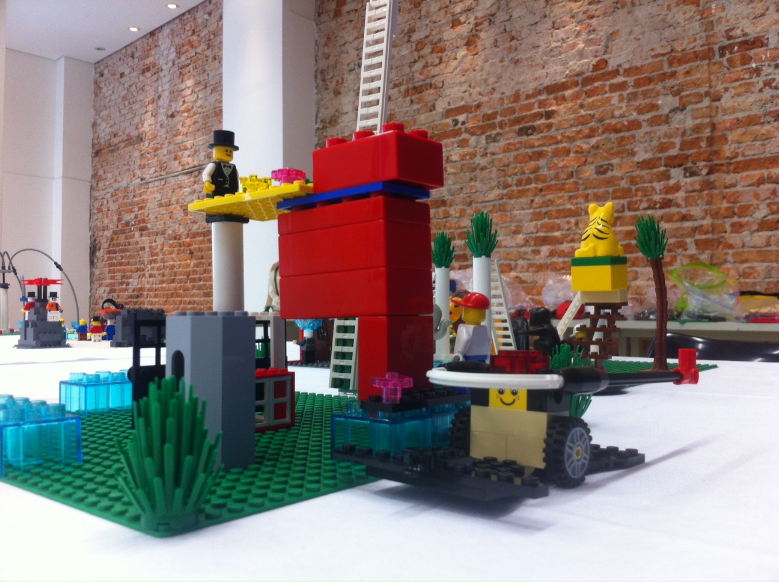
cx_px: 390
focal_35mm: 35
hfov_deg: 52.7
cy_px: 291
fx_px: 786
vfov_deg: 40.6
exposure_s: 1/20
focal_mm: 3.85
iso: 80
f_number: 2.8
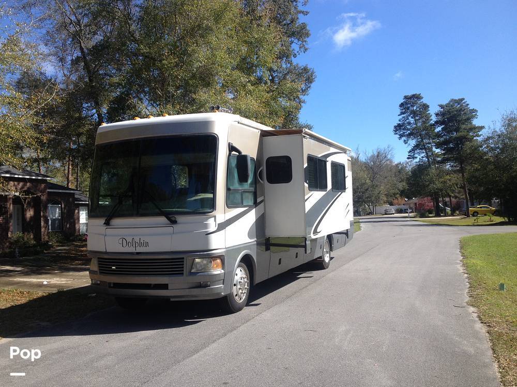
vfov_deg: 40.7
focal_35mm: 35
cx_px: 258
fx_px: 523
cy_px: 194
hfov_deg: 52.6
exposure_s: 1/1126
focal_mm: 4.28
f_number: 2.4
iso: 50
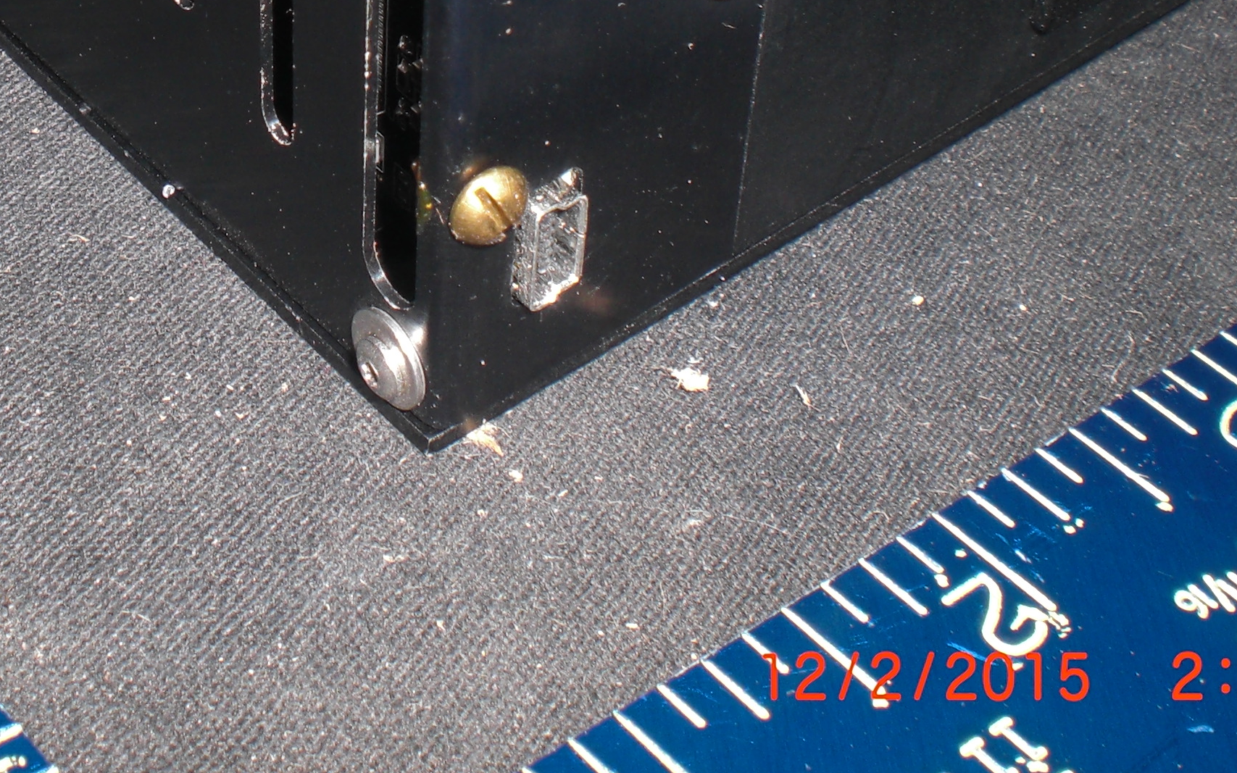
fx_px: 2596
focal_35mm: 77
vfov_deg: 16.5
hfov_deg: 26.6
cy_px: -27
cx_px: 354
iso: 64
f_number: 5.6
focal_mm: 6.3
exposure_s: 1/60
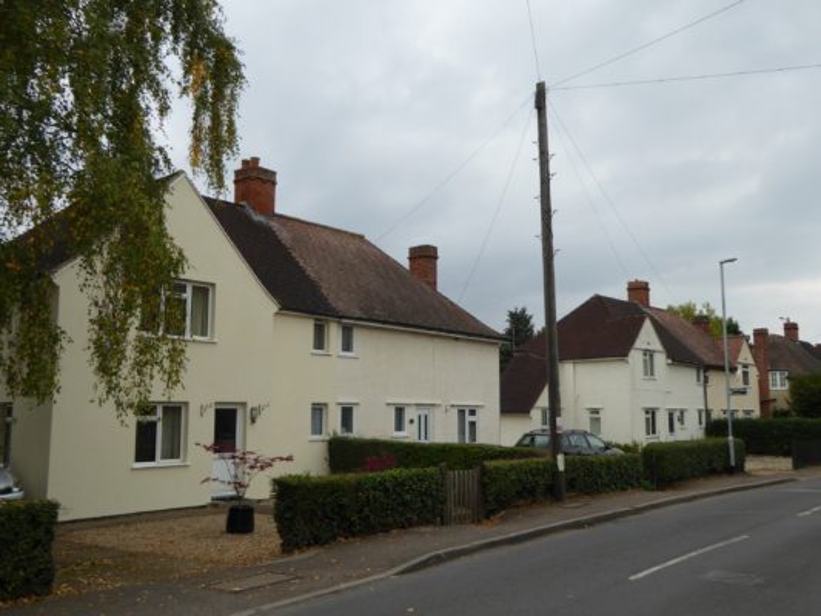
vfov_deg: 41.8
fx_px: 807
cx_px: 410
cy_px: 308
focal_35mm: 34
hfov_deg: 53.9
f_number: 3.6
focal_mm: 5.8
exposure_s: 1/160
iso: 100
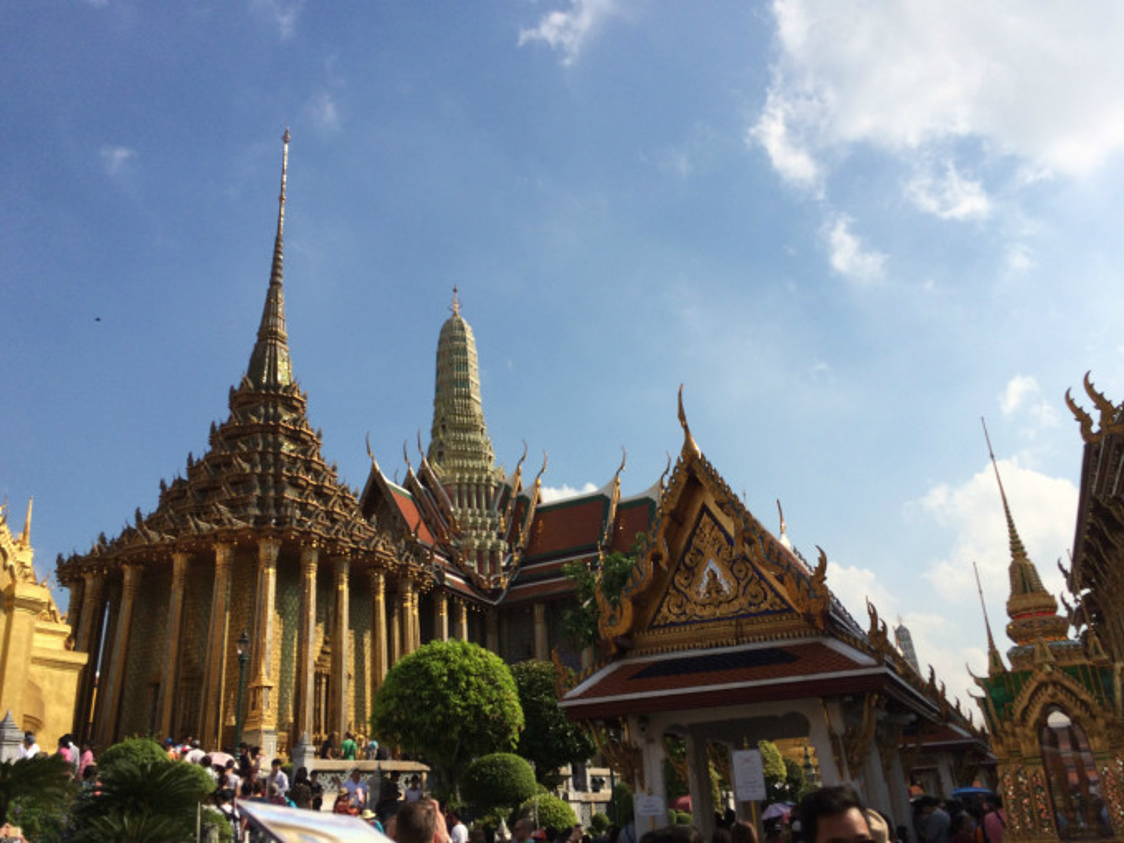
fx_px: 942
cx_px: 562
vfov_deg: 48.2
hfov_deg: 61.7
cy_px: 422
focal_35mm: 29
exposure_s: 1/3731
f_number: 2.2
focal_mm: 4.15
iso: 32
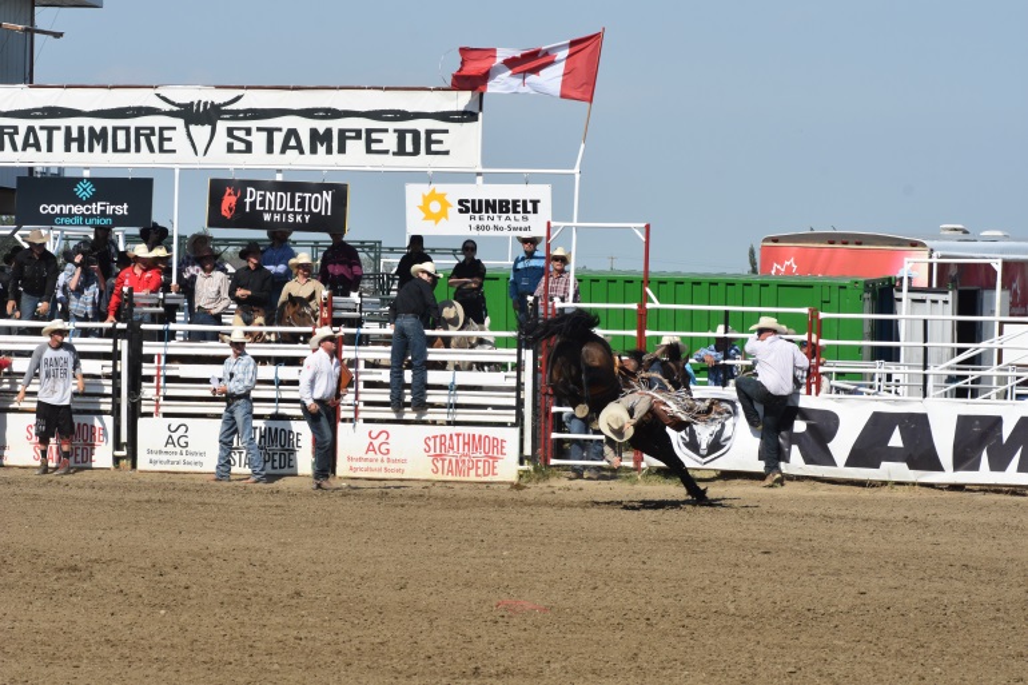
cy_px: 342
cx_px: 514
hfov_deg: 17.1
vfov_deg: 11.4
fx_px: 3426
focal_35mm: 120
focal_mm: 80
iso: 450
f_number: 8
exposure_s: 1/1000
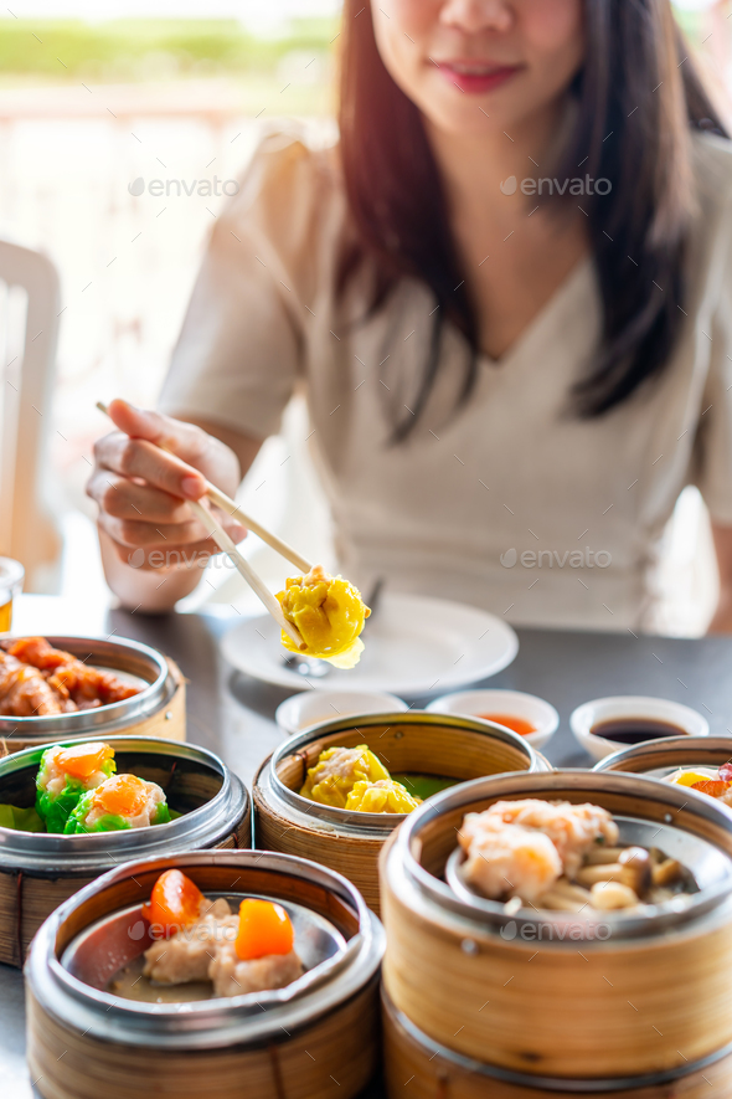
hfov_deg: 24.6
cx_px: 366
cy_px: 550
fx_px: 1677
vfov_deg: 36.2
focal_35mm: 55
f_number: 3.2
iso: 100
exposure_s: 1/40
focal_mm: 55
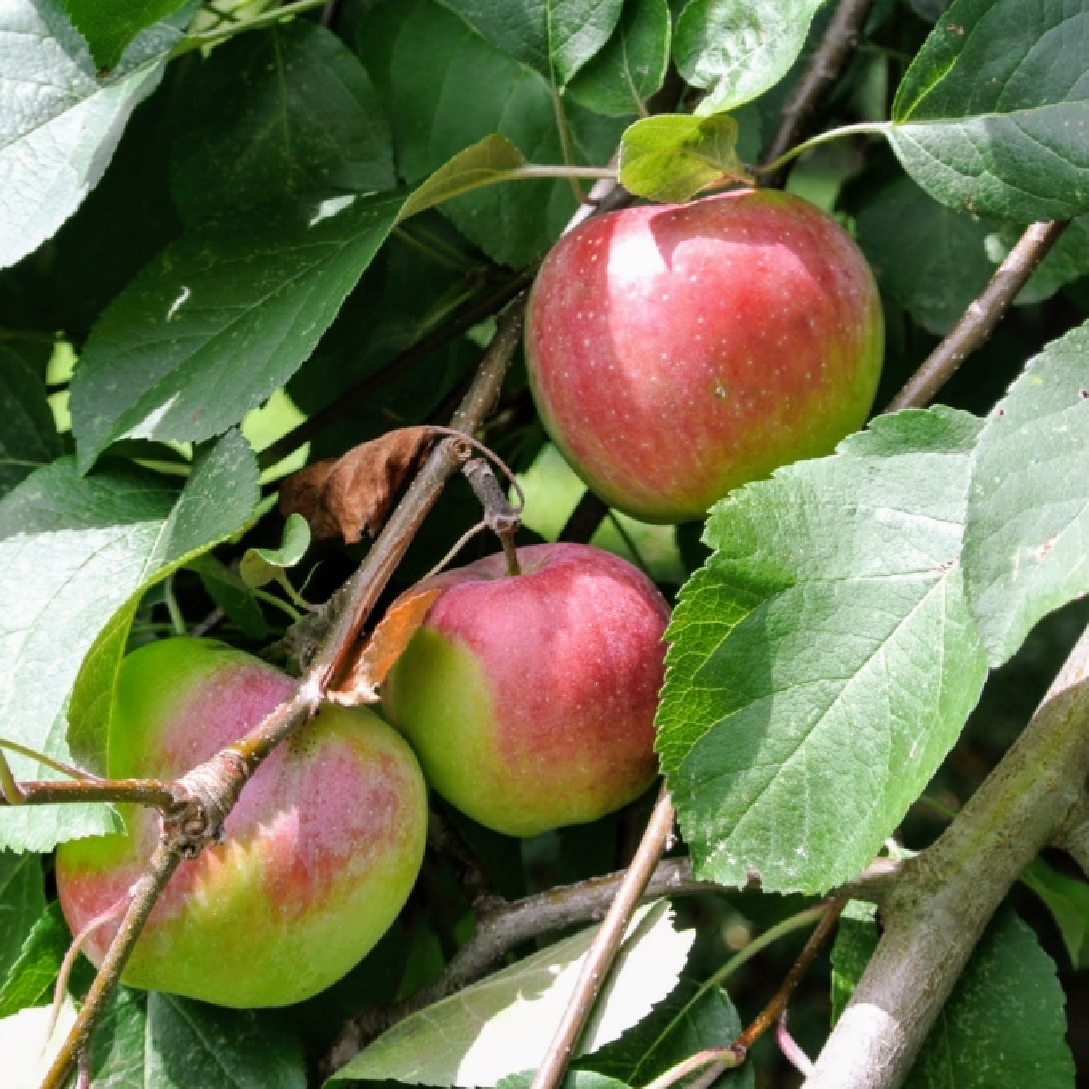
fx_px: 2776
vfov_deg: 22.2
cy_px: 544
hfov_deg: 22.2
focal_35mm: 78
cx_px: 513
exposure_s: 1/125
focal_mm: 22.7
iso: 100
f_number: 5
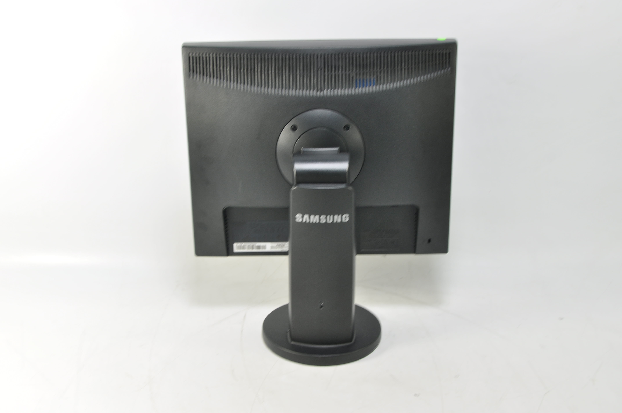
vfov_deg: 31.8
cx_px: 311
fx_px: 725
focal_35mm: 42
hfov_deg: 46.4
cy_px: 206
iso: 200
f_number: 4
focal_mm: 28
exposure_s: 1/80
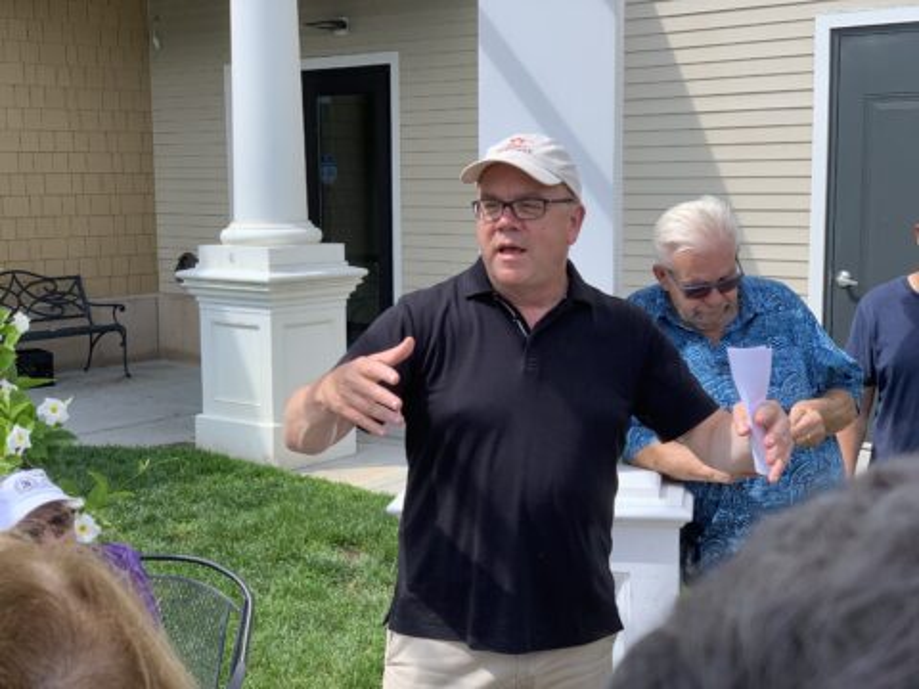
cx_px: 460
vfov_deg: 28.0
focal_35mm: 52
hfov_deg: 36.8
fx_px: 1381
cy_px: 344
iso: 16
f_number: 2.4
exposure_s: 1/461
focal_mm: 6
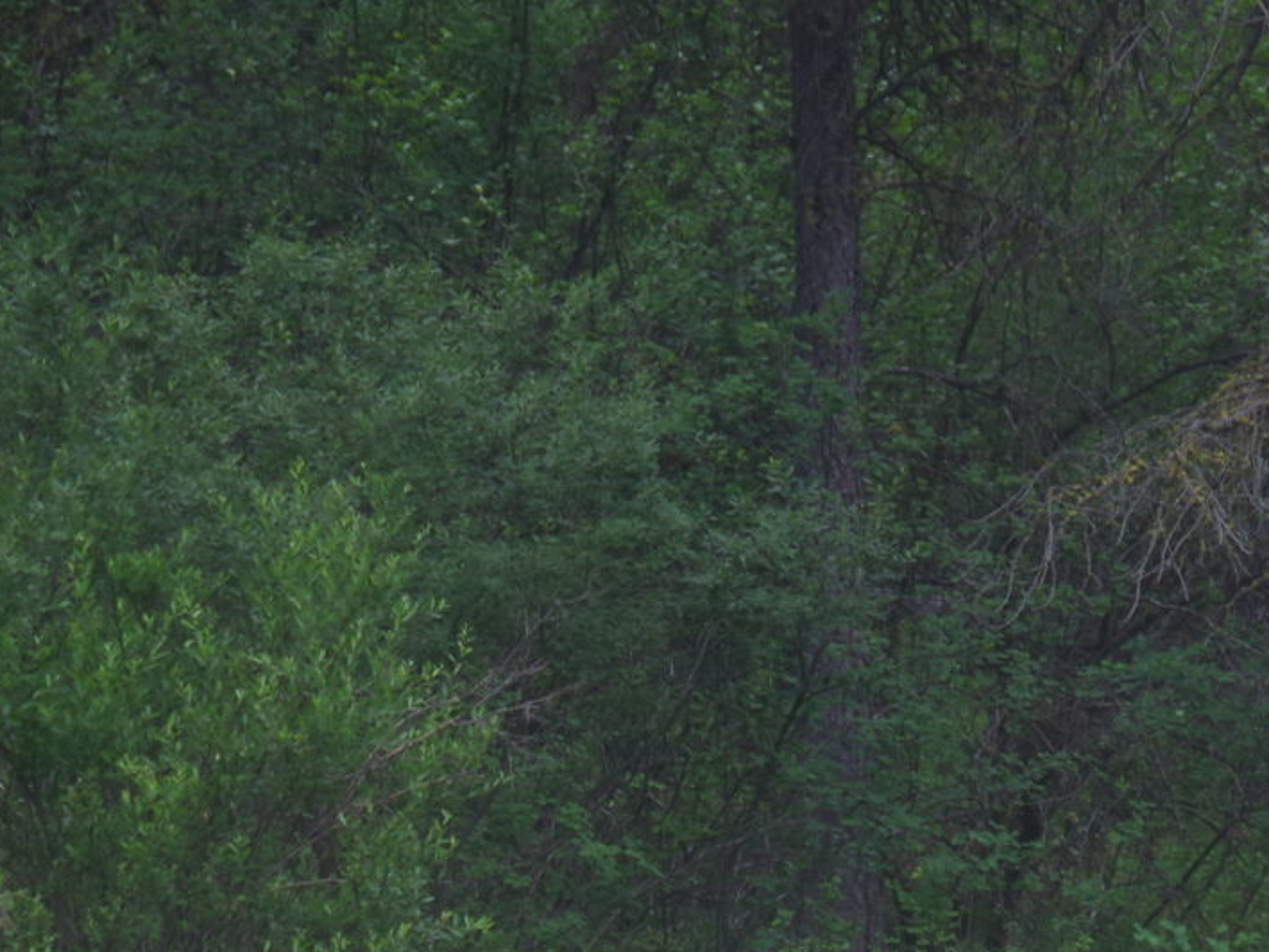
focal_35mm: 625
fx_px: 22916
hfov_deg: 3.2
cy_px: 1150
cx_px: 875
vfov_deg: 2.4
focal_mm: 150
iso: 400
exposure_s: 1/100
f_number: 5.6
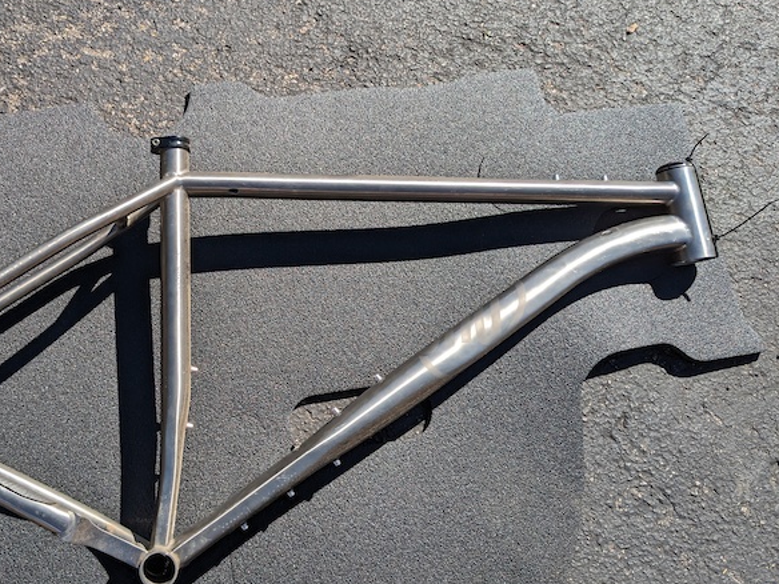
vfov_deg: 38.6
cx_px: 247
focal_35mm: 37
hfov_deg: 49.1
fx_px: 833
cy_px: 273
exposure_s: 1/2924
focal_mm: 4.38
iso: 49
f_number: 1.73
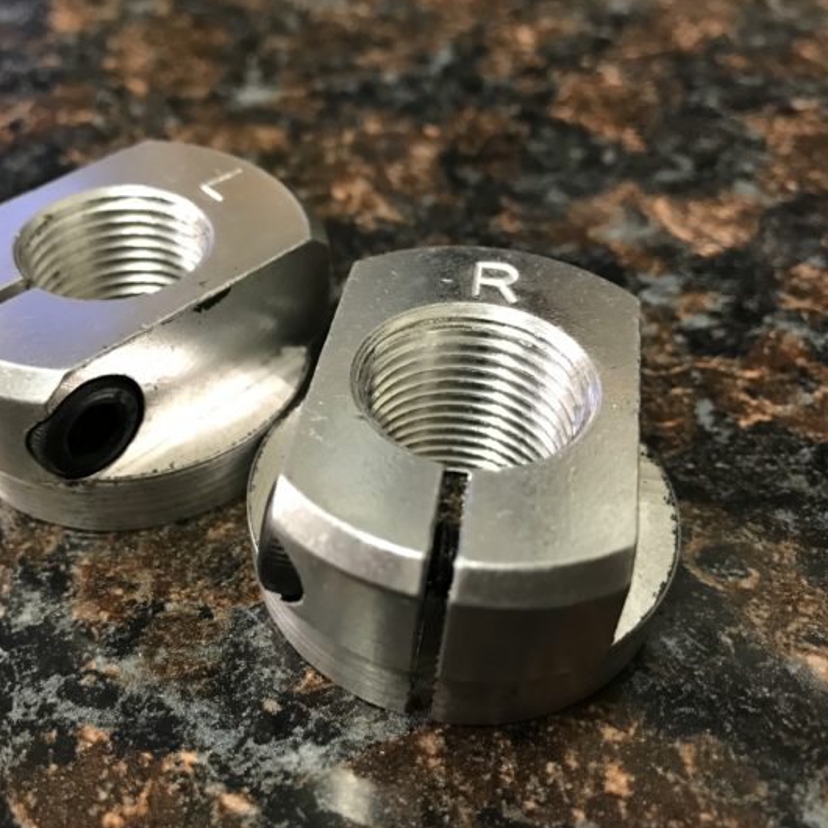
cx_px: 308
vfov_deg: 47.2
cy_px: 409
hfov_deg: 46.8
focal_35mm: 35
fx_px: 947
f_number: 1.8
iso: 80
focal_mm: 3.99
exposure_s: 1/15
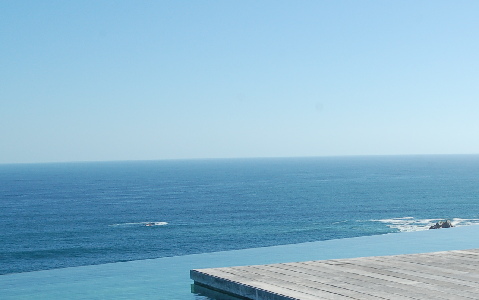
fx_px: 979
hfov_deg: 27.0
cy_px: 236
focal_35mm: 75
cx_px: 373
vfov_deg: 17.3
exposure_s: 1/320
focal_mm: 28
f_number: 9
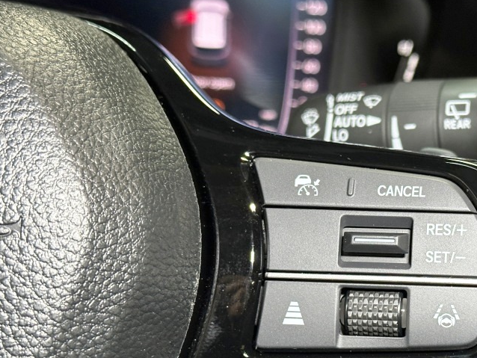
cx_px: 378
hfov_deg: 24.9
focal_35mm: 77
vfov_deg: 19.1
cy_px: 254
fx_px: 1061
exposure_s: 1/40
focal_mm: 6.86
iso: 400
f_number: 1.78
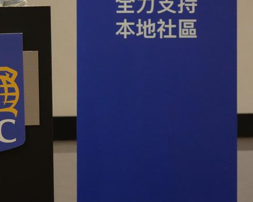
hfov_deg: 10.6
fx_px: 1363
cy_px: 17
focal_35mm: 182
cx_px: 59
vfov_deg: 8.5
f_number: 4
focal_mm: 87
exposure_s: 1/160
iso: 8000
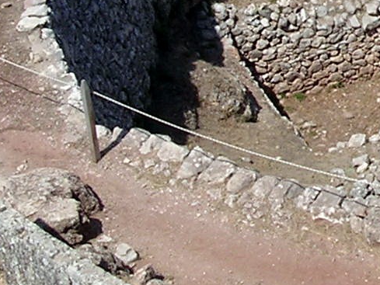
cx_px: 524
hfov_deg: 12.0
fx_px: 1746
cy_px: -96
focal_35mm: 159
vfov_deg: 9.2
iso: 100
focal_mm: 5.8
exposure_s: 1/471
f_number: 5.6
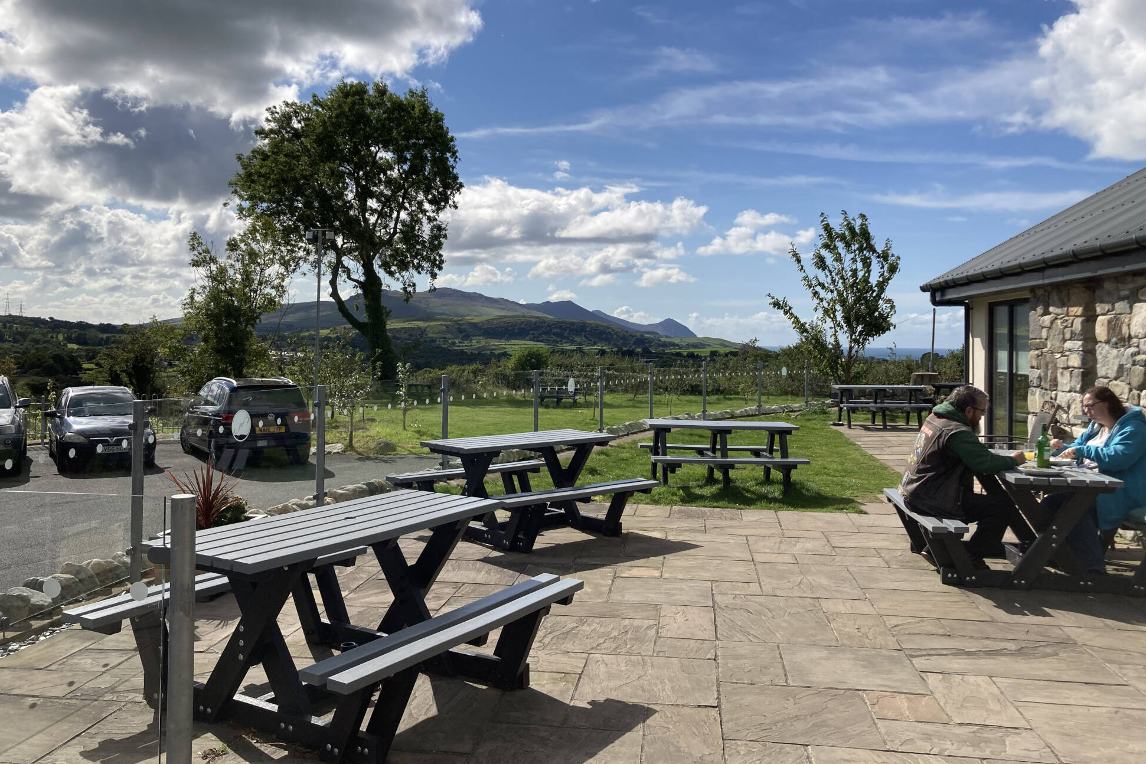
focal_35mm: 30
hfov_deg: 61.9
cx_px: 556
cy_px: 344
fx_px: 955
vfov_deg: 43.6
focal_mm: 3.99
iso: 20
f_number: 1.8
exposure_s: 1/4000
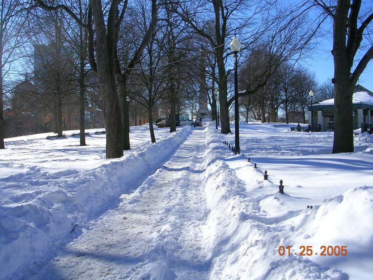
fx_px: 409
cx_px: 186
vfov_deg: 37.7
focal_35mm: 38
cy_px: 140
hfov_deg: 49.0
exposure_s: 1/327
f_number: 5.6
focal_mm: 5.8
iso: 50
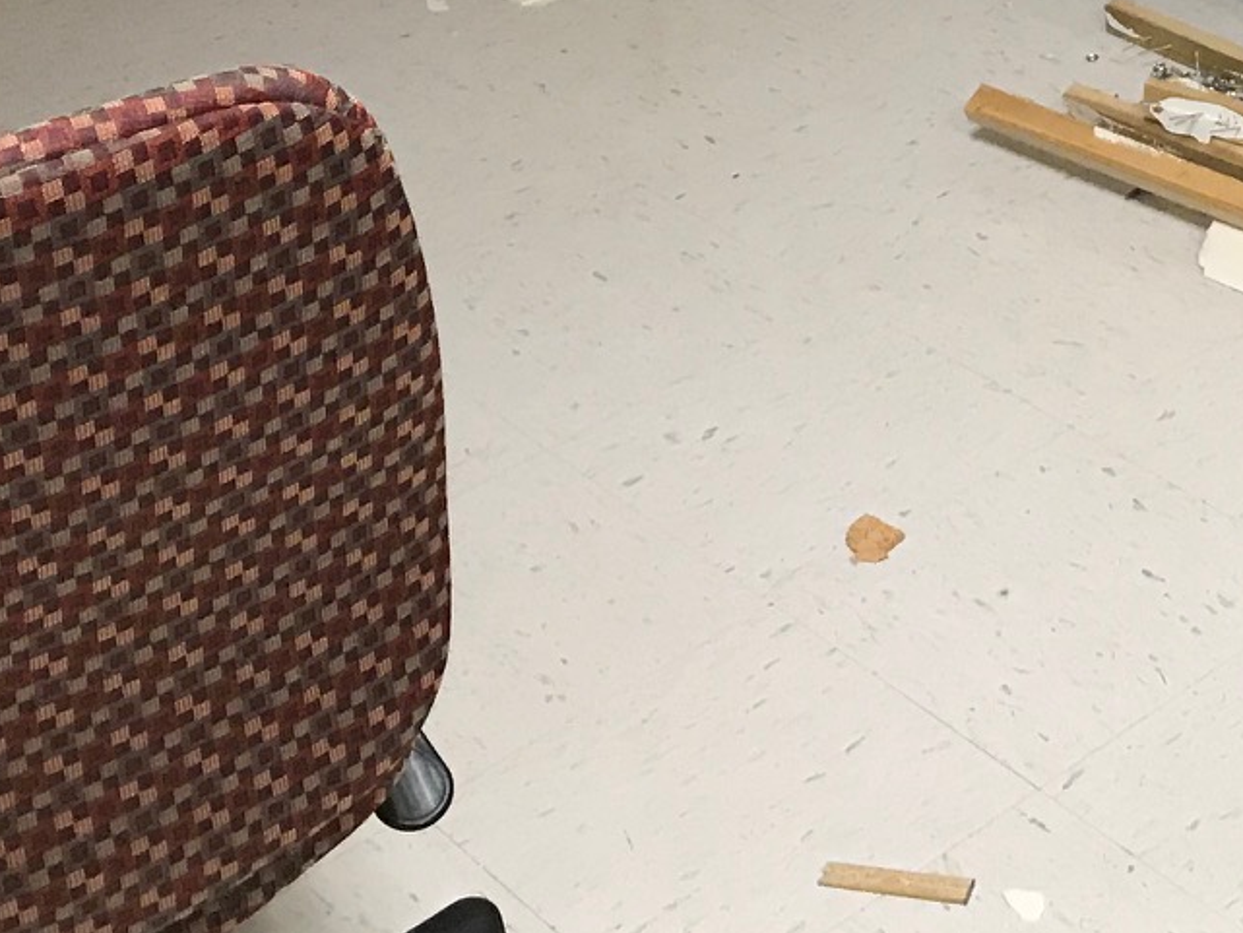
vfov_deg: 15.7
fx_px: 3161
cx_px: 1200
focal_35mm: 88
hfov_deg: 21.6
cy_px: -380
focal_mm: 3.99
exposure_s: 1/30
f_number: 1.8
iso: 40
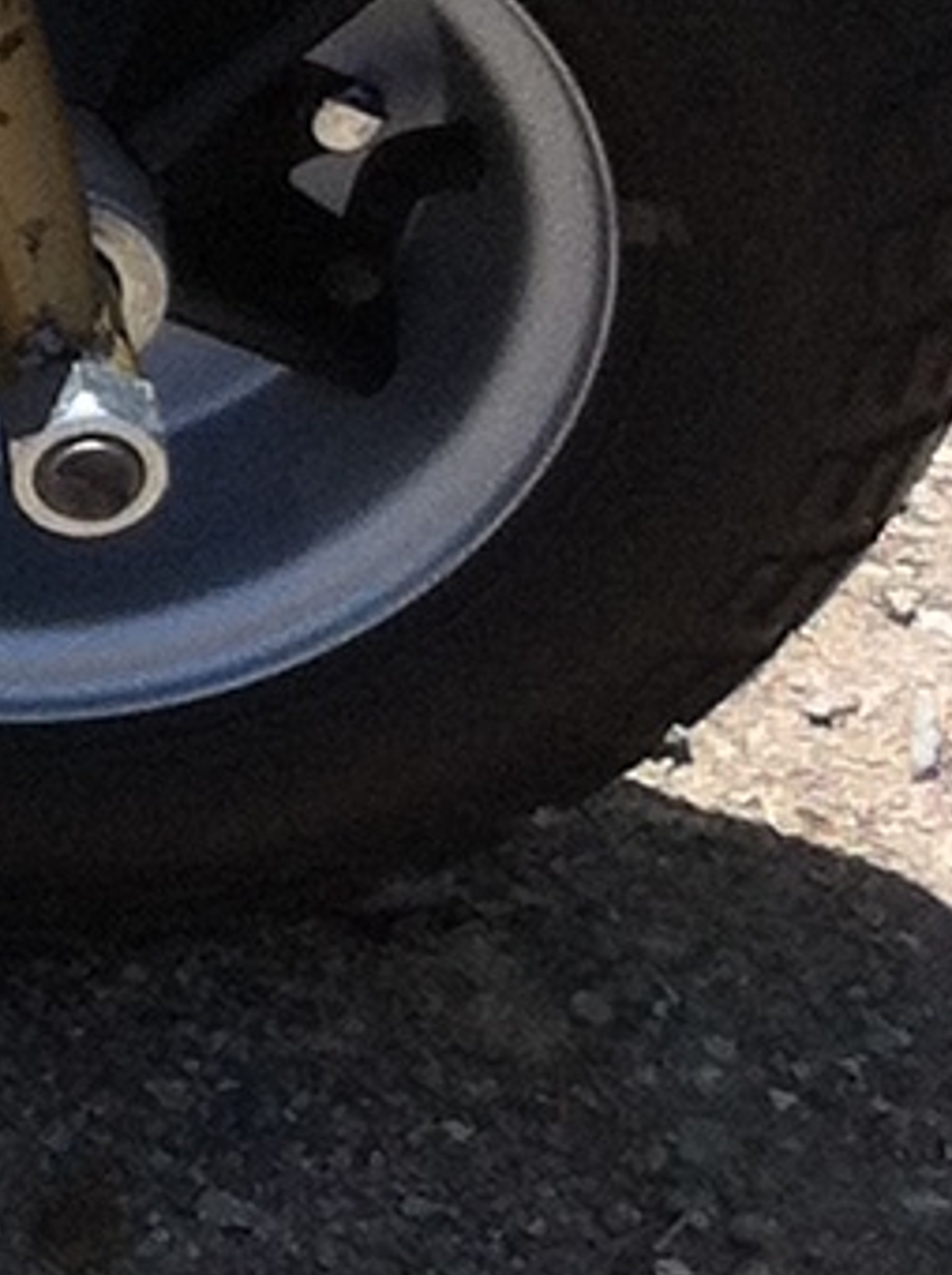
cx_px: -2447
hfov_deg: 5.1
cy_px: -720
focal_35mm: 267
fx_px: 9815
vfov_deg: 7.3
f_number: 2.8
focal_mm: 3.85
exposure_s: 1/682
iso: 80
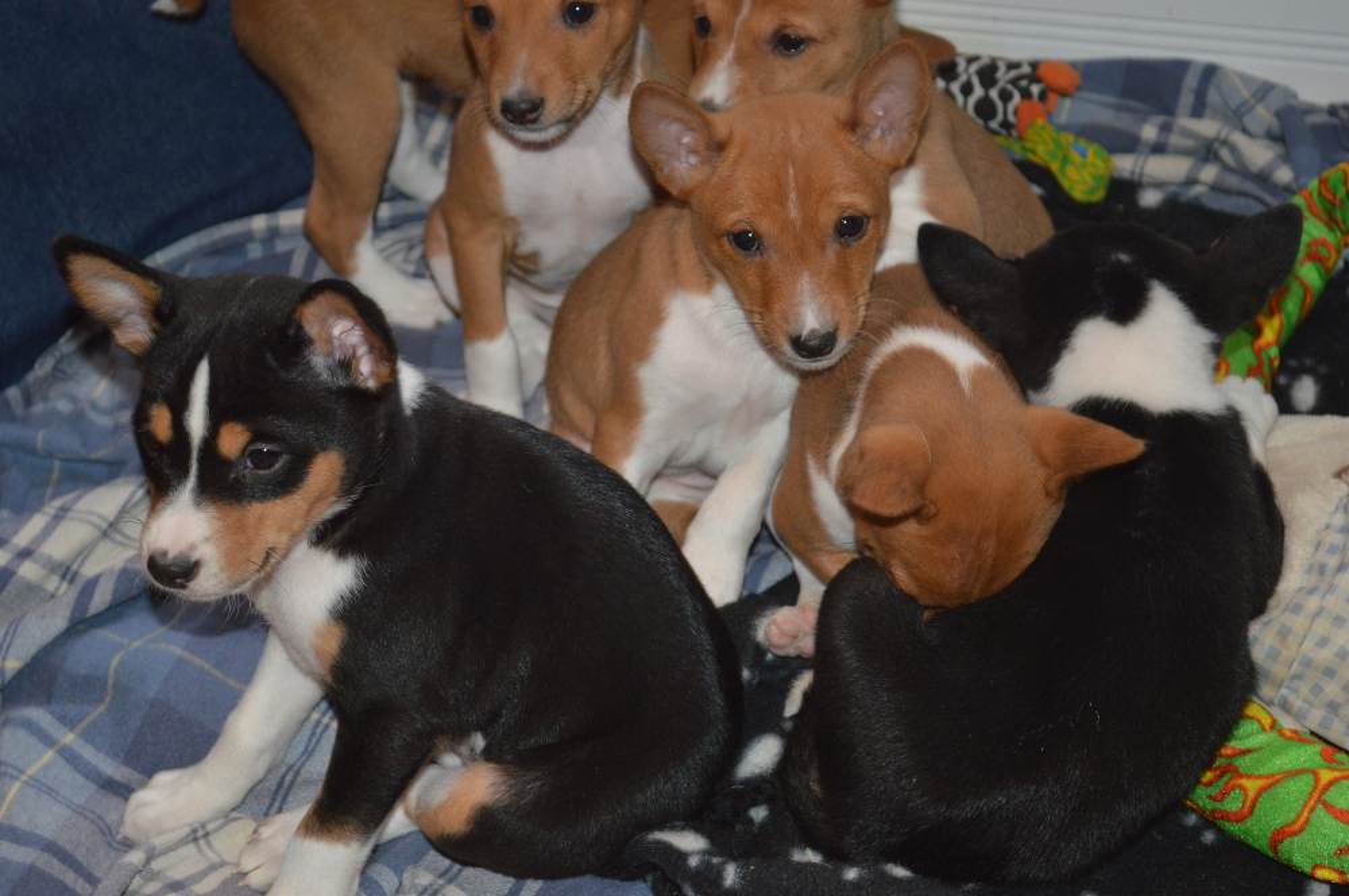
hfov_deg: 26.0
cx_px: 674
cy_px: 448
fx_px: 2919
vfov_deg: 17.4
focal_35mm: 78
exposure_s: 1/60
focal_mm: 52
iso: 400
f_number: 5.6
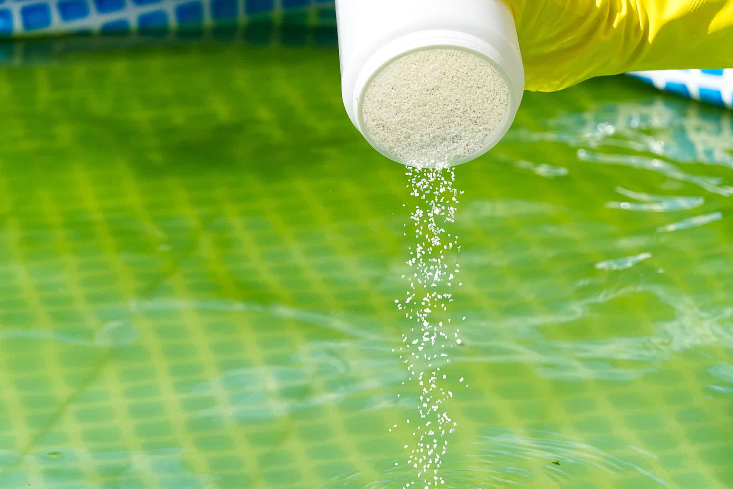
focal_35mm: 144
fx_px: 2934
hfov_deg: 14.2
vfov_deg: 9.5
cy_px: 244
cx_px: 366
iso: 320
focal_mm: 96
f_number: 5.6
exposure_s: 1/2500
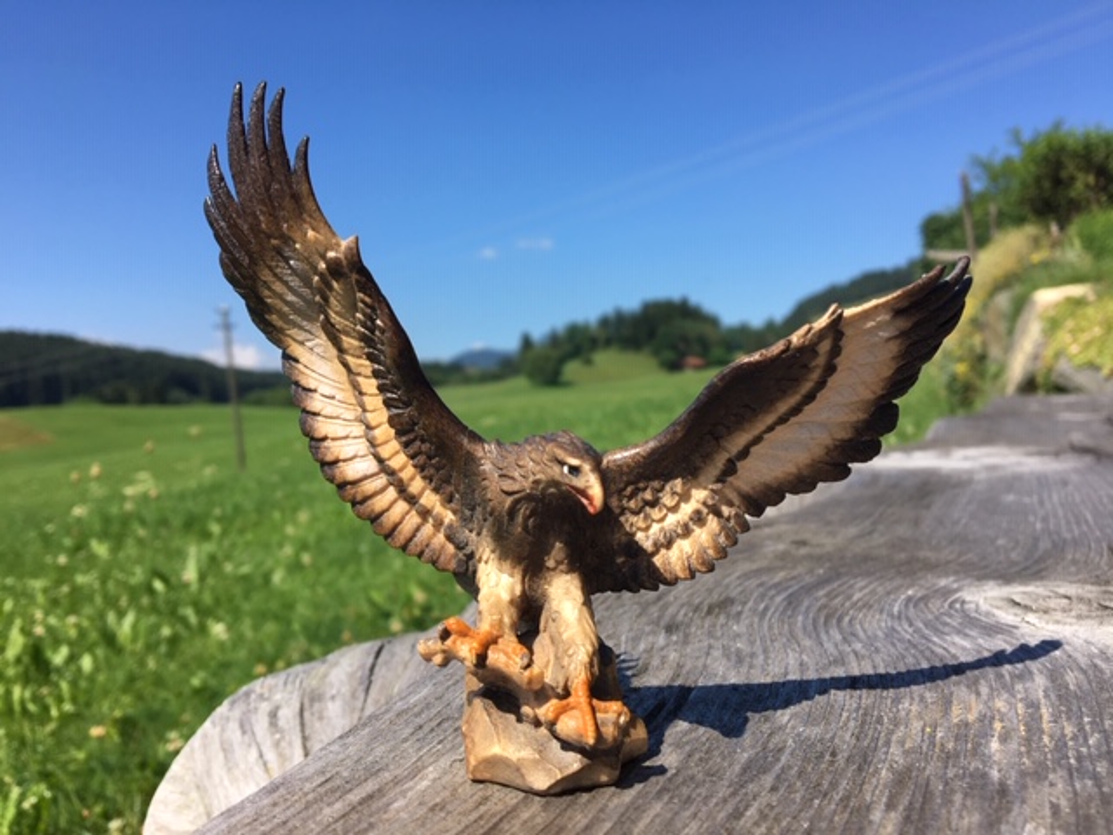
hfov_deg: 61.7
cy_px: 418
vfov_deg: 48.2
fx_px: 932
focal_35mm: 29
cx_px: 556
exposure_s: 1/1261
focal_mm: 4.15
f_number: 2.2
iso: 25
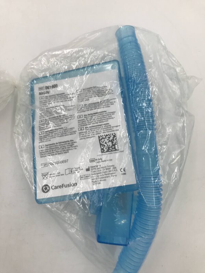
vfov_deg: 63.4
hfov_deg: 49.7
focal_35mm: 28
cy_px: 136
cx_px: 102
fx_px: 221
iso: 25
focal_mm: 3.99
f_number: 1.8
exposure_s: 1/120
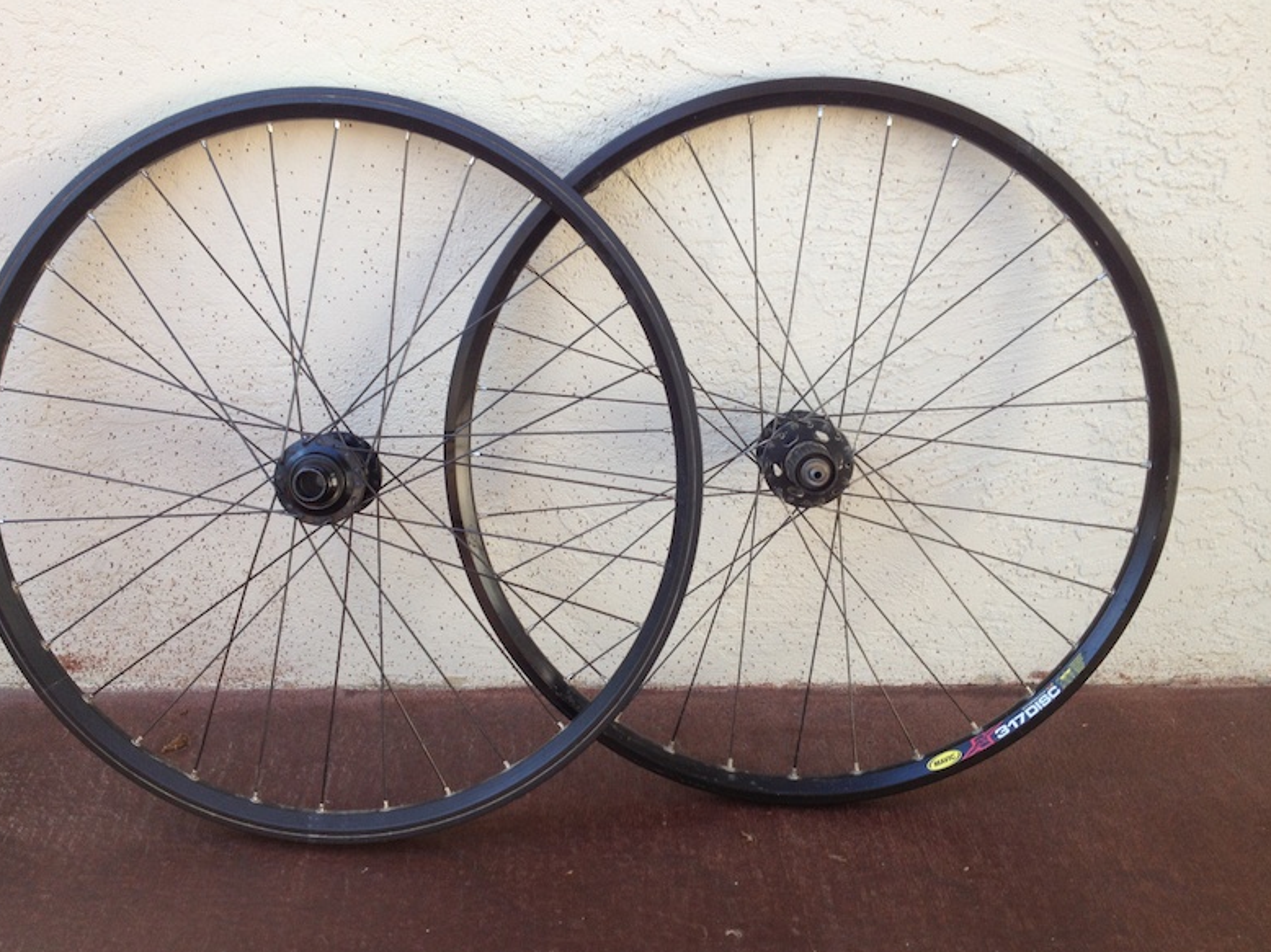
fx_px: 1321
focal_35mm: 36
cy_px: 474
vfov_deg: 39.6
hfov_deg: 51.4
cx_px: 619
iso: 64
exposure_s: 1/164
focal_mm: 4.28
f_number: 2.4
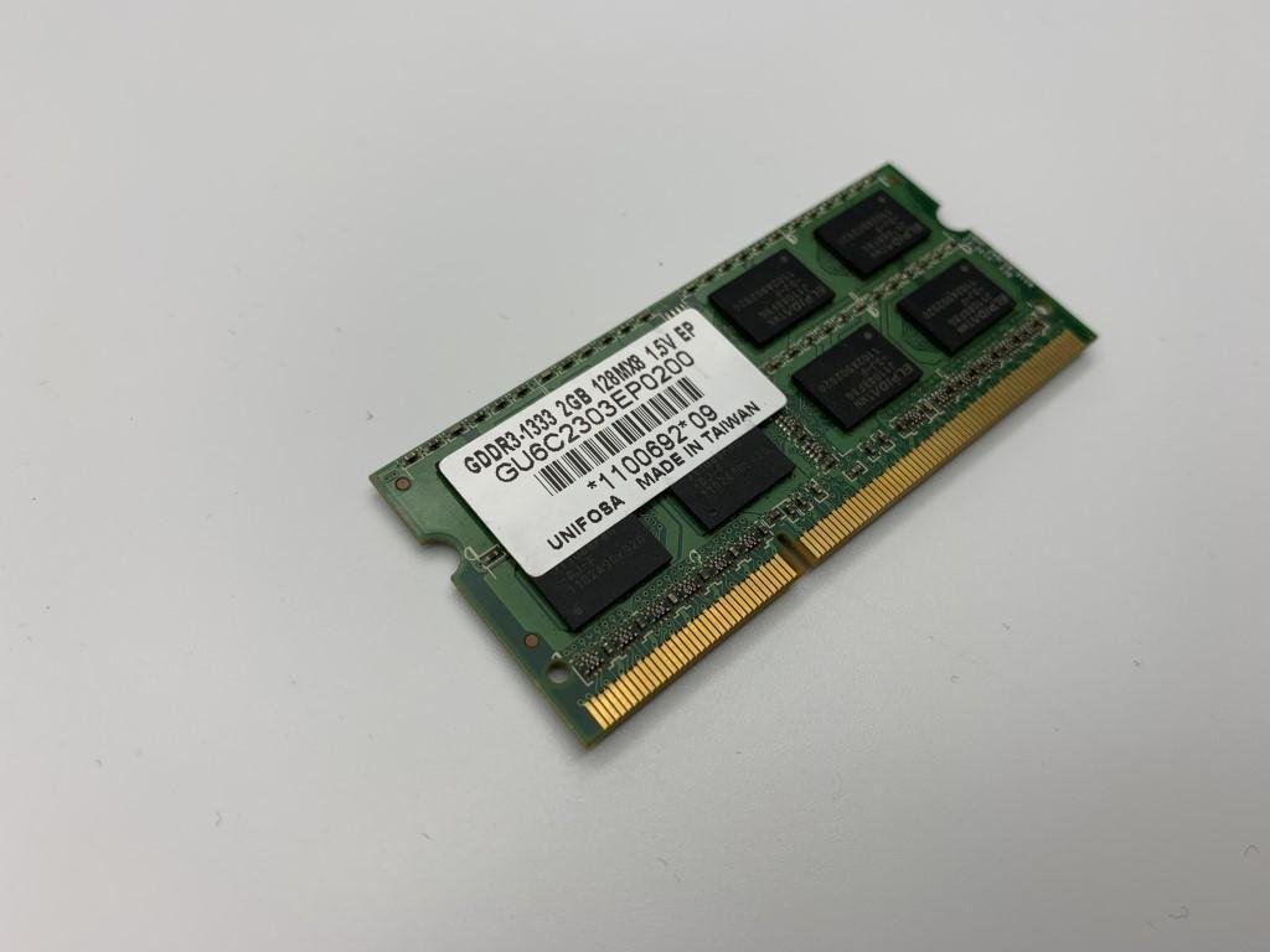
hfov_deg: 67.3
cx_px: 635
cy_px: 476
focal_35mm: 26
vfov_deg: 53.1
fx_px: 954
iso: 25
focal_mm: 4.25
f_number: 1.8
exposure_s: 1/263
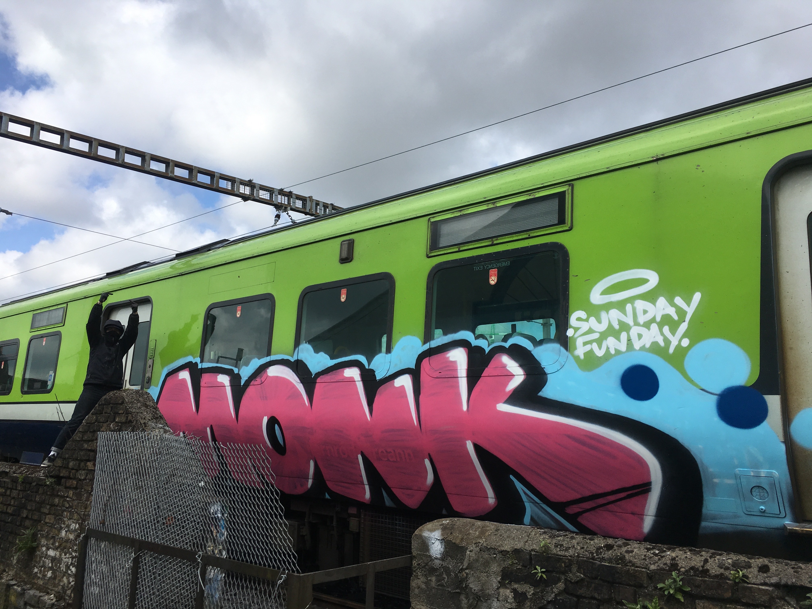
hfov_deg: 61.7
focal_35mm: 29
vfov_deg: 48.2
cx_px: 406
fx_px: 680
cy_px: 304
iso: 25
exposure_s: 1/1637
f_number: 2.2
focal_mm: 4.15
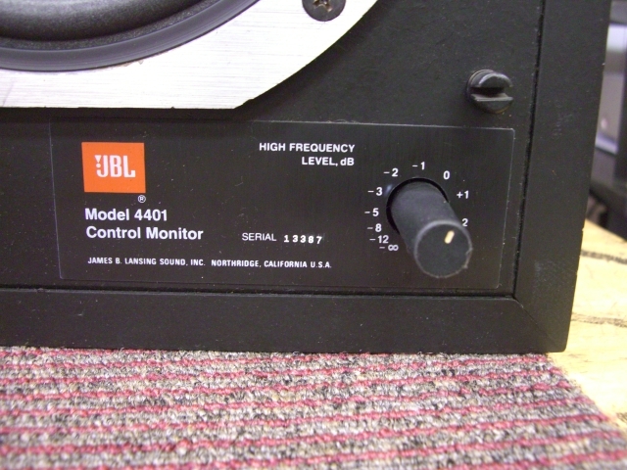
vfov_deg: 37.7
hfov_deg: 49.0
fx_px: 688
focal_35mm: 38
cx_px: 314
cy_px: 235
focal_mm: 7.9
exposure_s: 1/25
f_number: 2.8
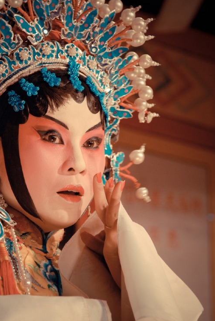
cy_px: 173
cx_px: 73
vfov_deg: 9.7
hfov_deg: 6.5
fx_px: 1900
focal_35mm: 213
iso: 500
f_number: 5.6
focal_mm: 105
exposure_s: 1/50
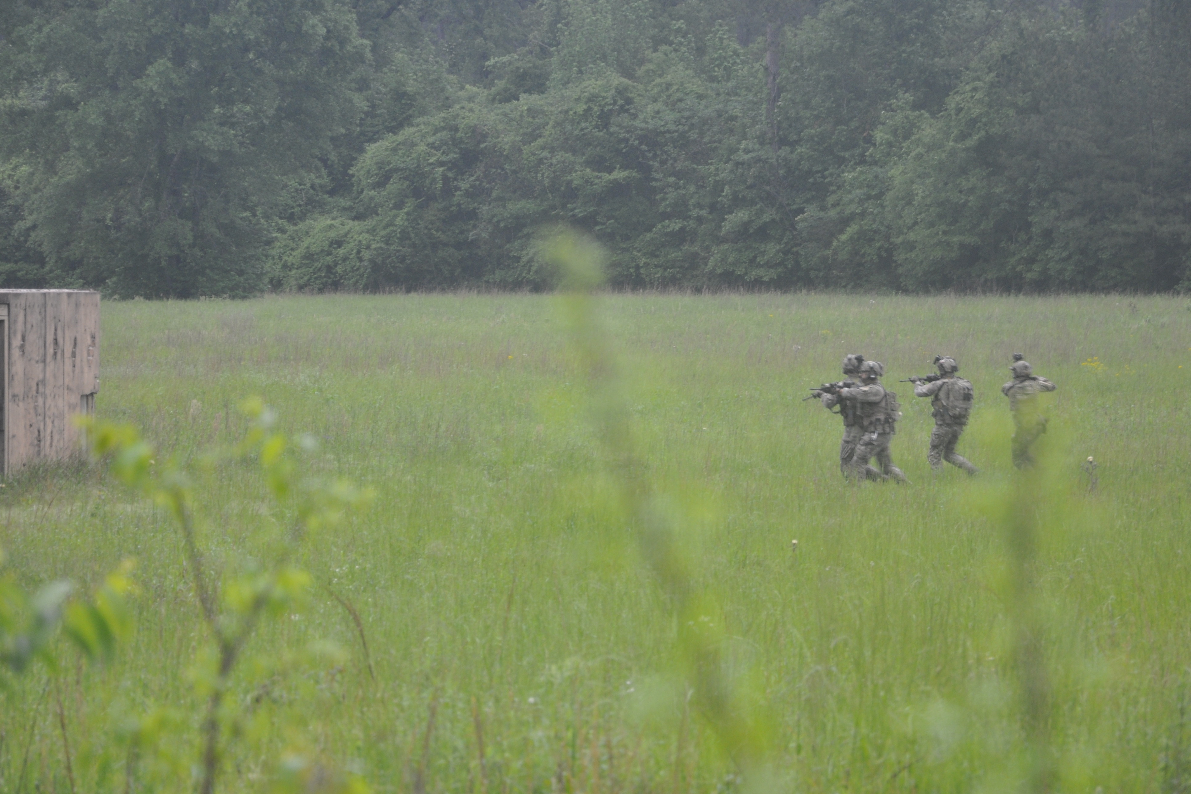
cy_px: 346
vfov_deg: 7.6
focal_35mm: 180
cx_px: 606
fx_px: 5940
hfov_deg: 11.5
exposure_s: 1/40
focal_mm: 105
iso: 400
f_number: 5.6
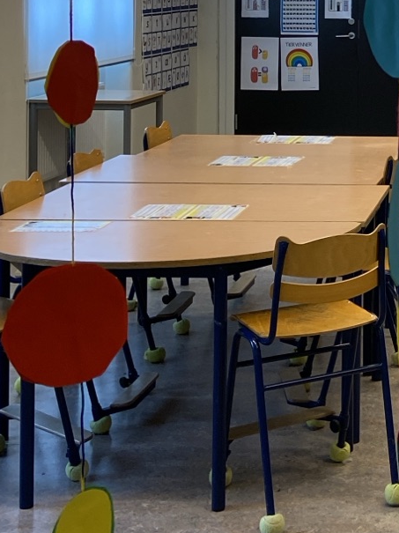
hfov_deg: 16.3
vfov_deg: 22.0
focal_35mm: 86
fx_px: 1323
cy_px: 11
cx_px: 502
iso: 100
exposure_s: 1/100
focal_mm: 4.25
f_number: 1.8
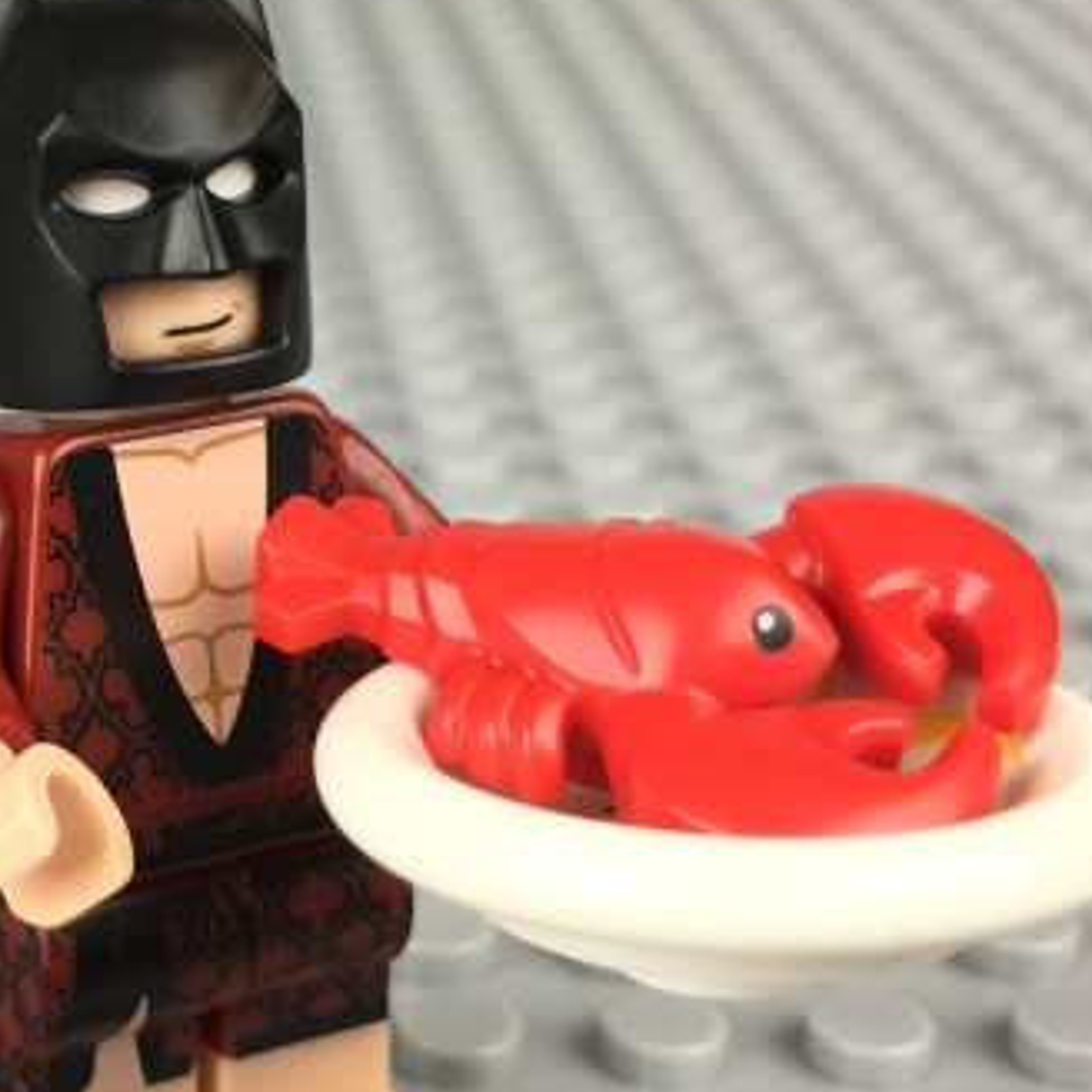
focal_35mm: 80
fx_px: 2855
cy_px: 536
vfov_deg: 21.7
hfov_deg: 21.1
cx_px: 50
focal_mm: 4.15
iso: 32
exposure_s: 1/40
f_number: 2.2
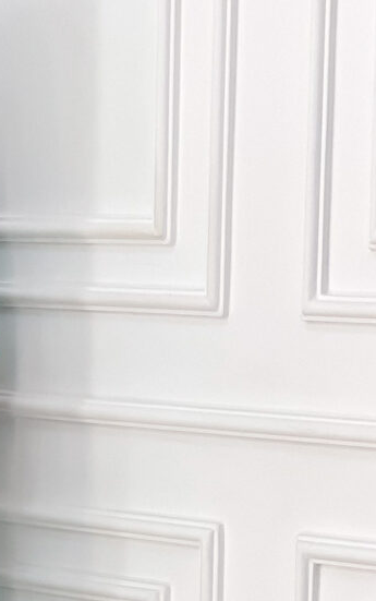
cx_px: -207
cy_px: 654
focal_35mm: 189
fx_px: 3095
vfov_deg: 10.9
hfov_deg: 6.8
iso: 50
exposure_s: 1/120
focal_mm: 7.5
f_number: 2.2
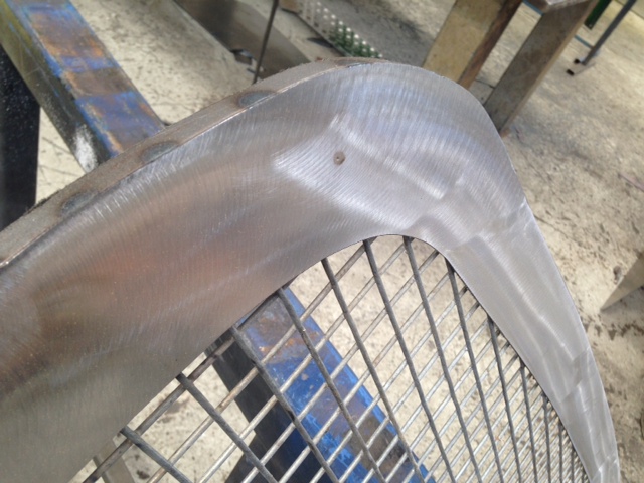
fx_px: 614
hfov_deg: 55.4
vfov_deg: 42.9
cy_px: 242
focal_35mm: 33
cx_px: 322
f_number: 2.4
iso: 50
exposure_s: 1/30
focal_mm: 4.12
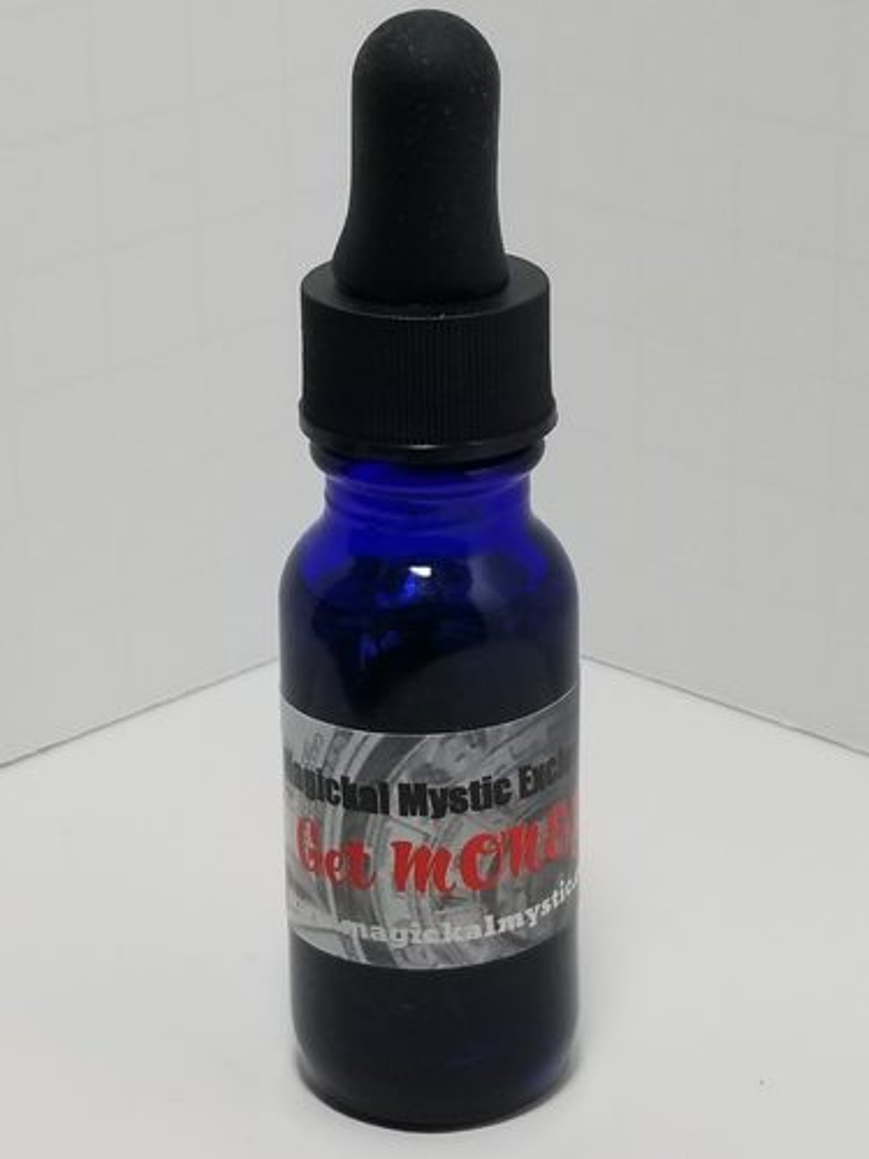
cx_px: 434
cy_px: 580
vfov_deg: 67.3
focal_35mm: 26
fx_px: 870
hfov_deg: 53.1
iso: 50
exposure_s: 1/134
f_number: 1.7
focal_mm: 4.3
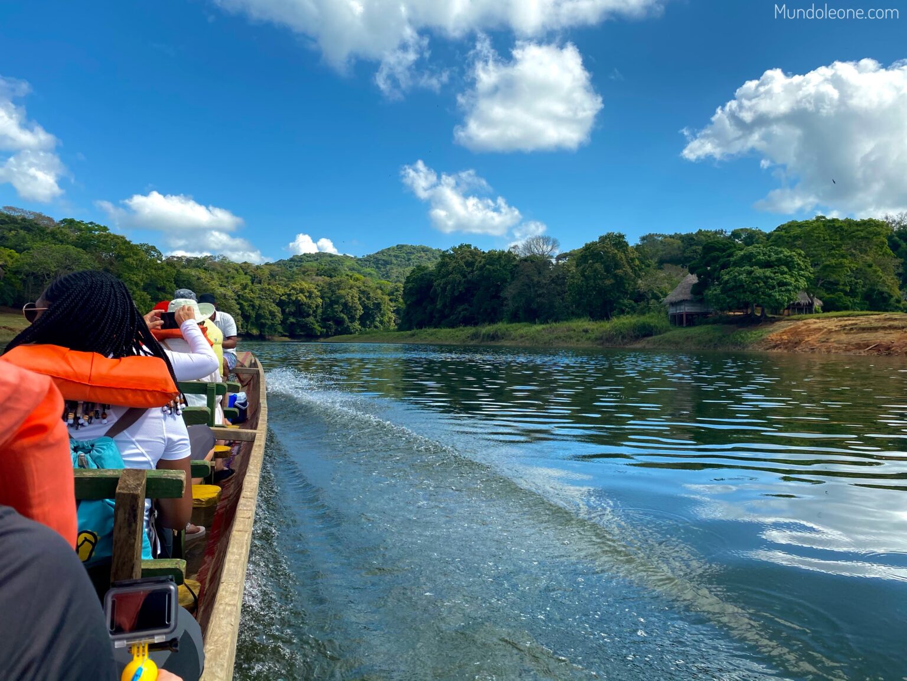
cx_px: 454
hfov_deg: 67.3
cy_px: 340
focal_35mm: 26
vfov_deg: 53.1
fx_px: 681
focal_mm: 4.25
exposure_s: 1/2755
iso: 32
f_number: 1.8
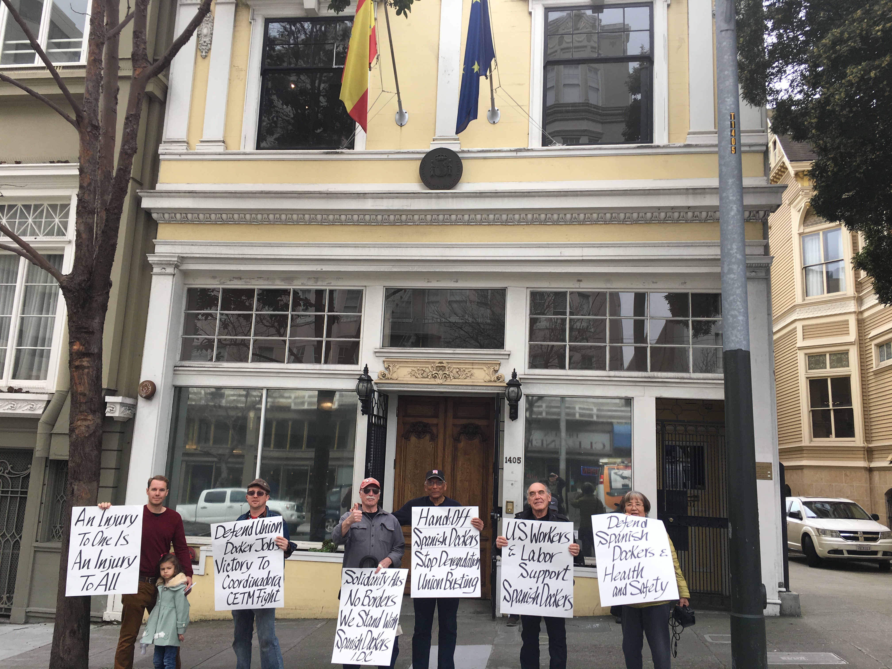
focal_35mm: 29
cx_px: 446
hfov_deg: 61.7
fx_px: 747
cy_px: 334
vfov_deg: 48.2
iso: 25
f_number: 2.2
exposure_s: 1/396
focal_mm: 4.15
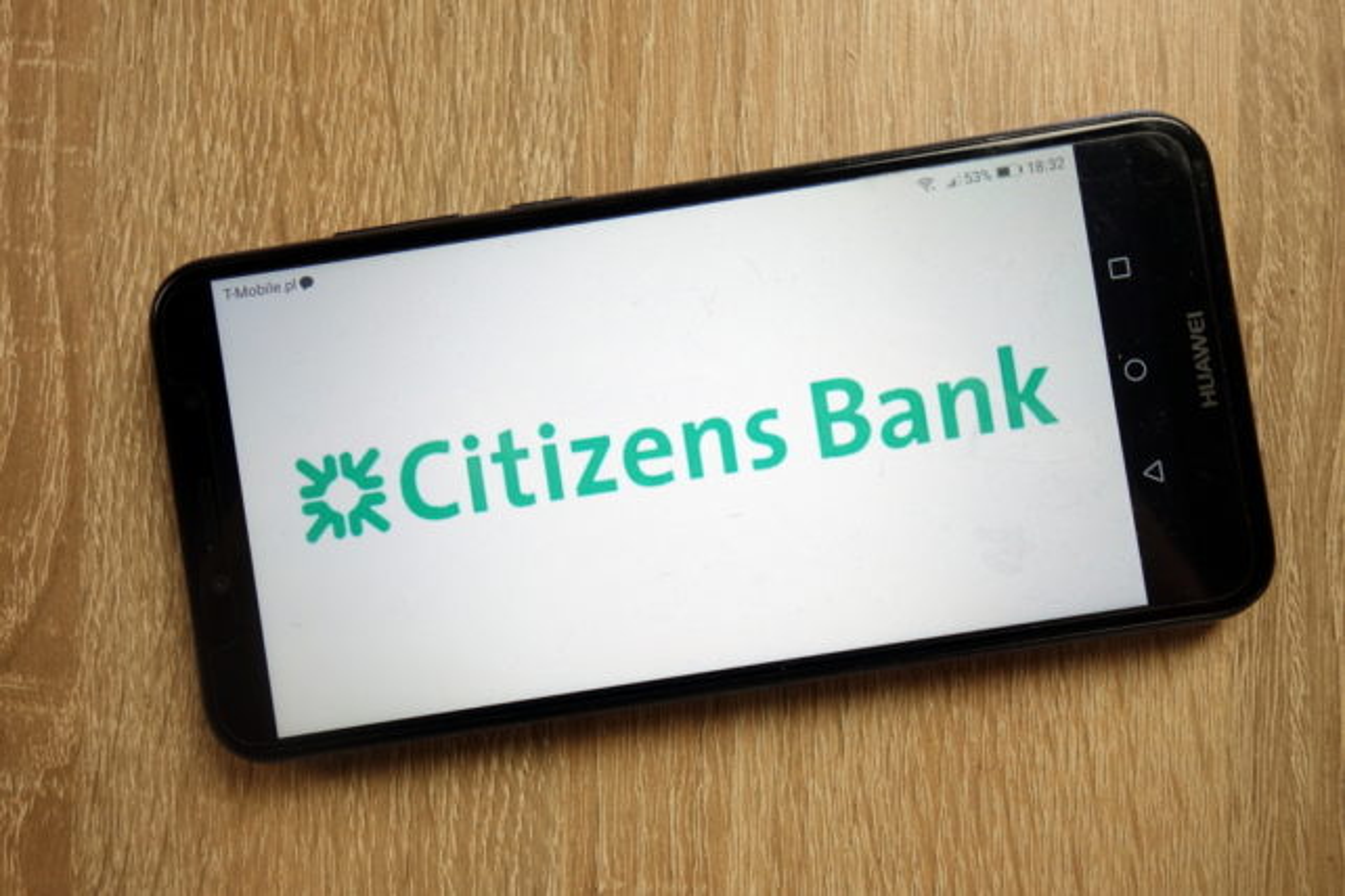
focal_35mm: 28
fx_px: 1046
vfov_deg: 46.4
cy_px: 448
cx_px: 672
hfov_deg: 65.5
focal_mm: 10.4
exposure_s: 1/60
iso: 200
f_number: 4
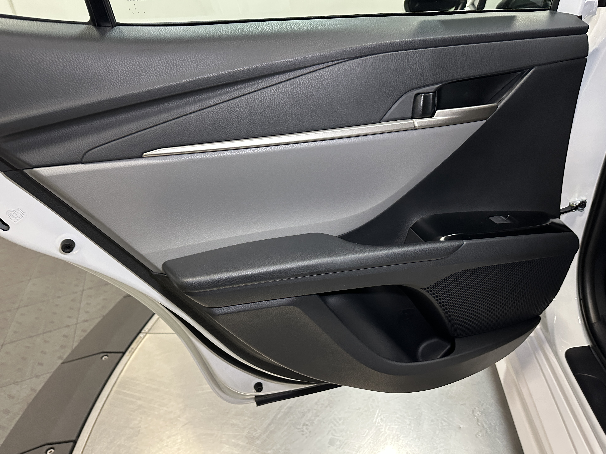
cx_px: 291
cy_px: 233
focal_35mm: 25
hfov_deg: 69.4
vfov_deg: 54.9
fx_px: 438
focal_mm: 6.86
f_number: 1.78
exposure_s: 1/60
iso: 500
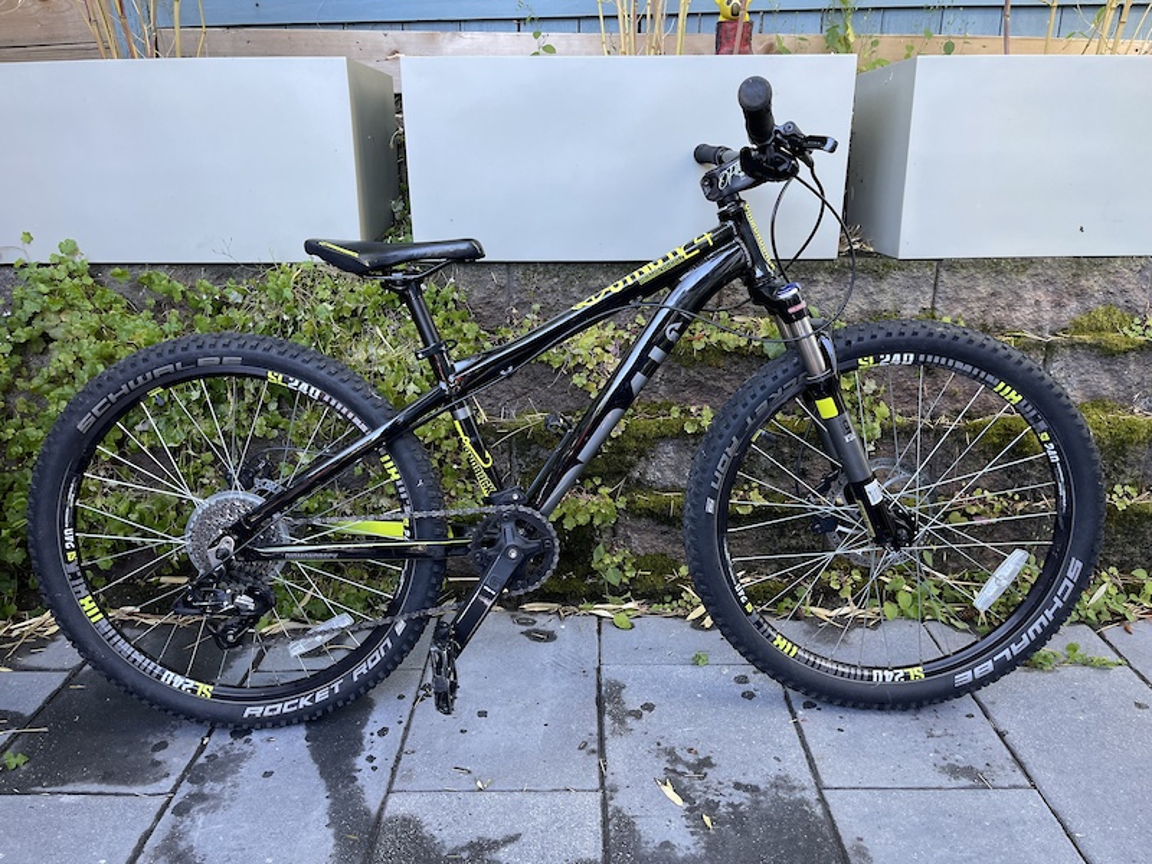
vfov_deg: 54.9
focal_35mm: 25
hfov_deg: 69.4
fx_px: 832
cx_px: 576
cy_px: 432
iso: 125
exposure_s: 1/121
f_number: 1.6
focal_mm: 5.1
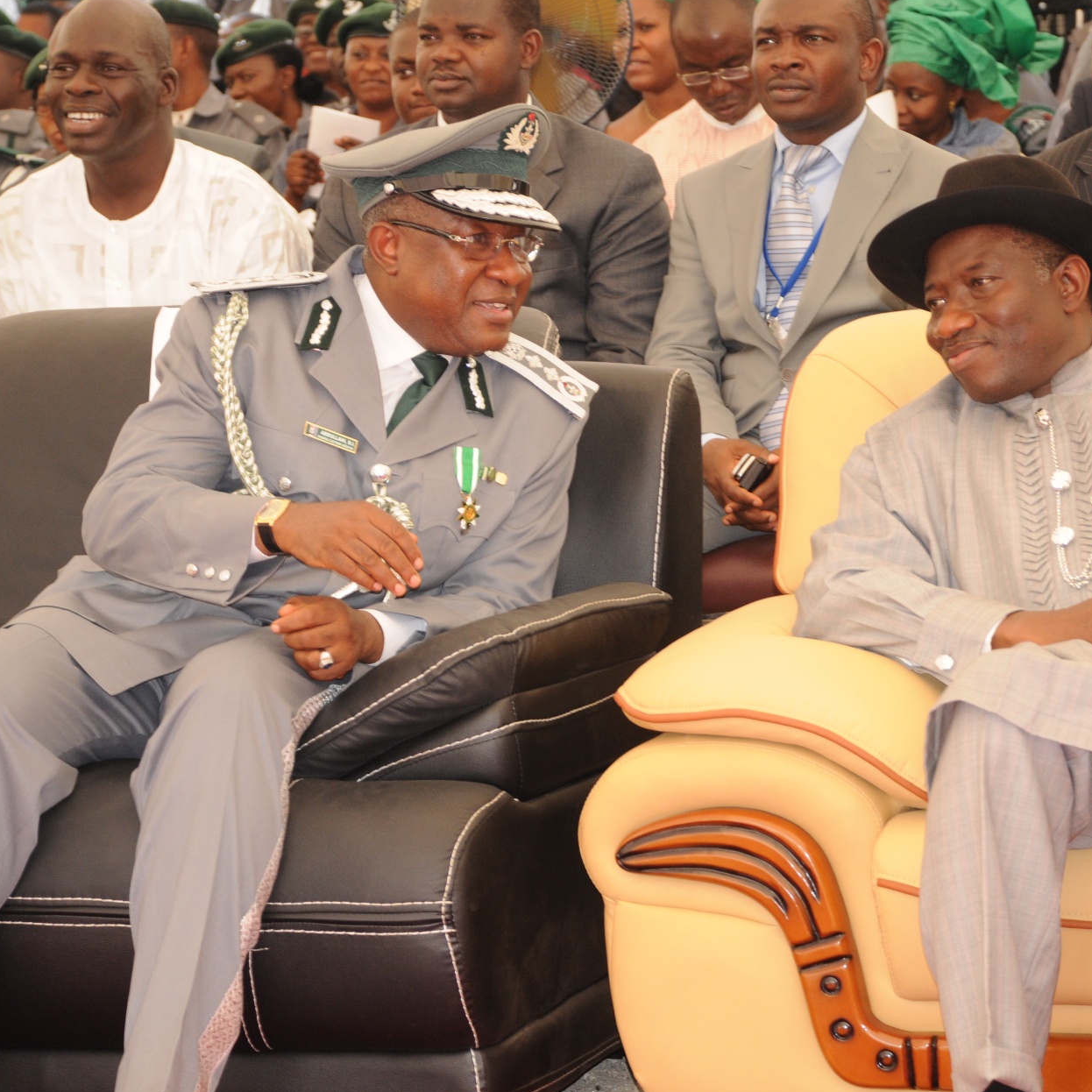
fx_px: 5162
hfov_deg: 12.1
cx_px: 627
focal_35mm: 145
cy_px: 546
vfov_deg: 12.1
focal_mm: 75
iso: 500
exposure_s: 1/200
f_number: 5.3
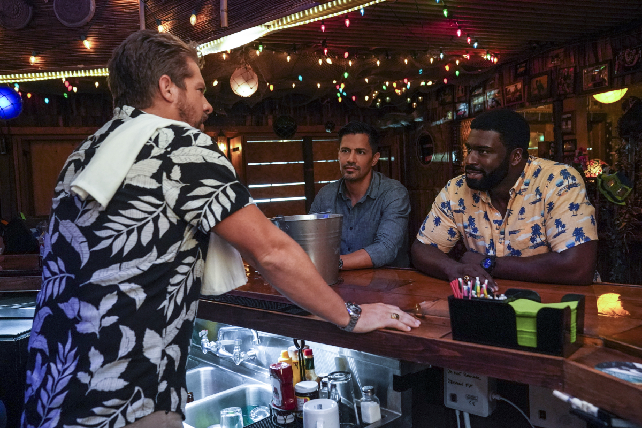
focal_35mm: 30
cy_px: 214
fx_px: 535
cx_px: 321
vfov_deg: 43.6
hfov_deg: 61.9
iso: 10000
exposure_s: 1/200
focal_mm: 30
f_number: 4.5
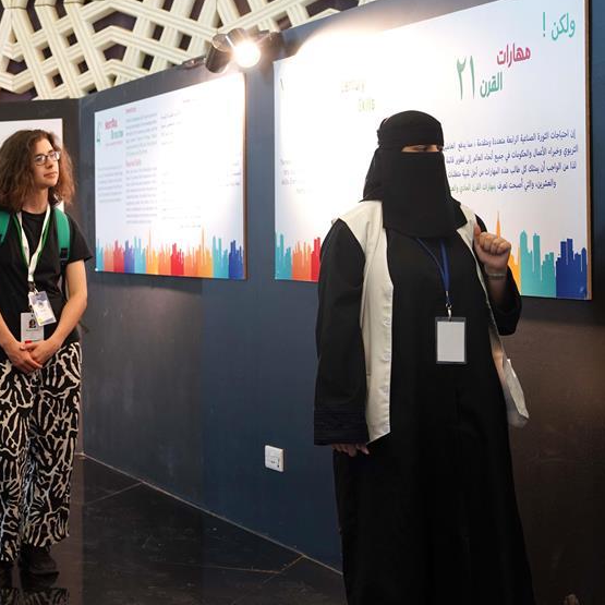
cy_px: 244
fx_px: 1503
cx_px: 70
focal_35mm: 76
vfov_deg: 22.7
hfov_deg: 22.3
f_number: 3.2
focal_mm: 31
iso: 640
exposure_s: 1/40
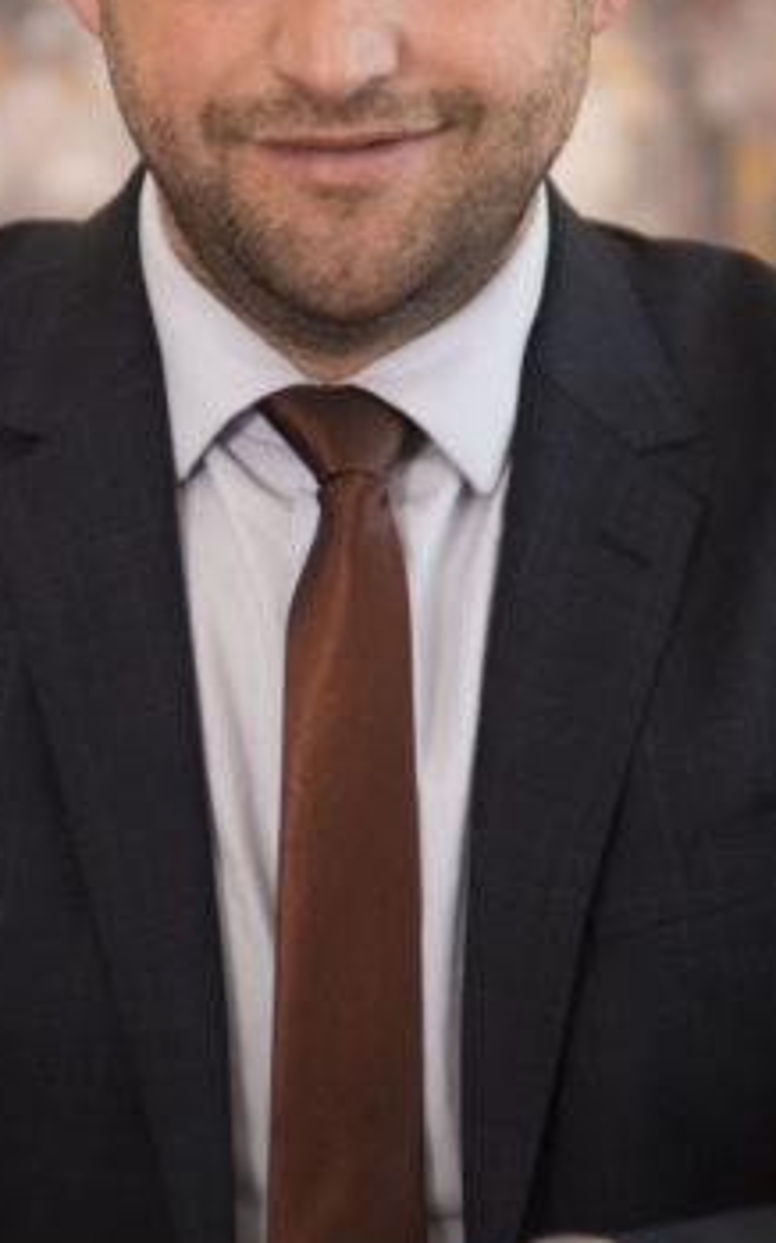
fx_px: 8598
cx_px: 310
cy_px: 203
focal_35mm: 254
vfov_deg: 8.2
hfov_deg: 5.2
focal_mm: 85
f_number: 1.4
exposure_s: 1/1250
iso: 250
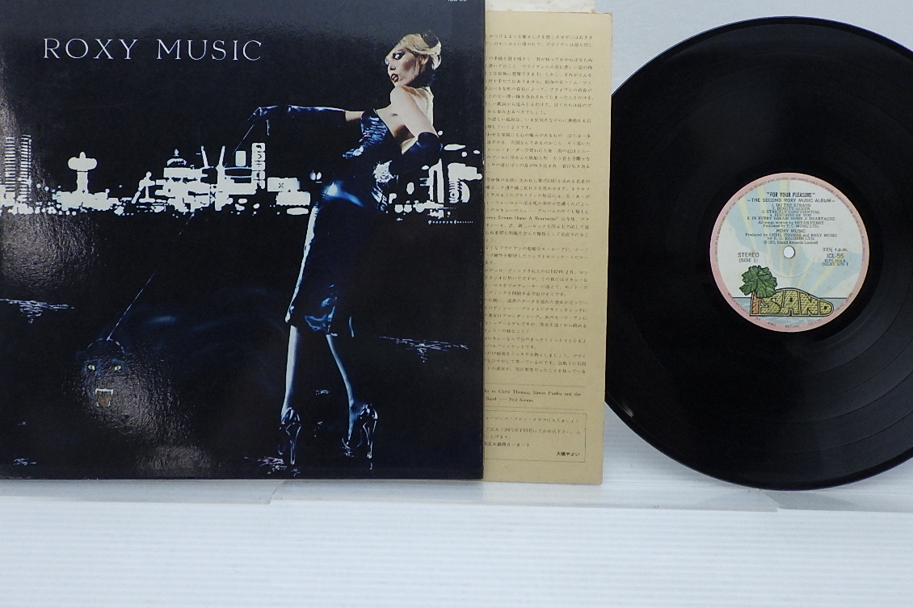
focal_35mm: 33
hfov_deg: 57.2
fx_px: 837
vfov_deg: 39.7
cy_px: 227
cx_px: 470
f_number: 4.2
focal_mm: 5
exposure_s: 1/125
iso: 400
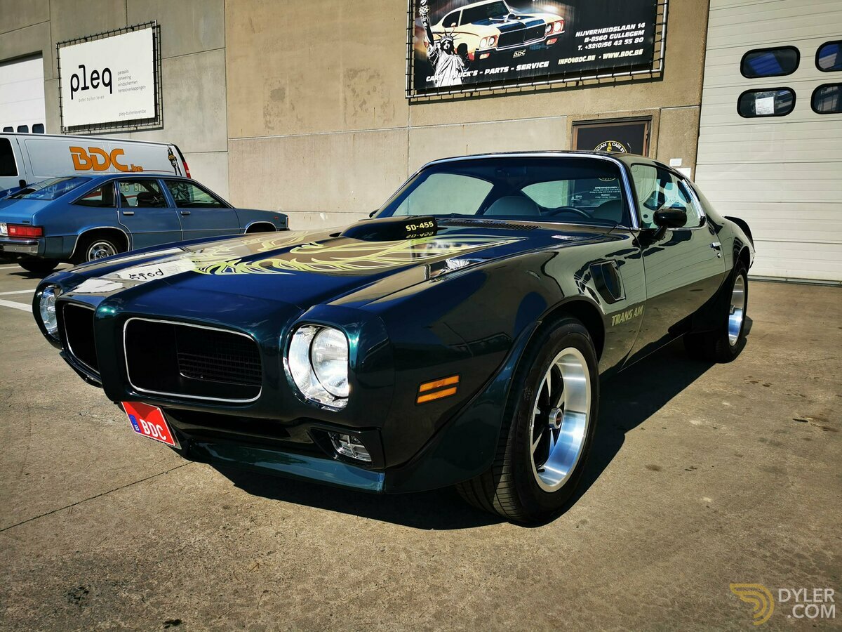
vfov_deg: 51.4
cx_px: 421
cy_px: 316
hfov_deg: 65.3
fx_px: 657
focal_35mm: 27
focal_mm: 5.56
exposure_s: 1/5236
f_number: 1.6
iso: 50
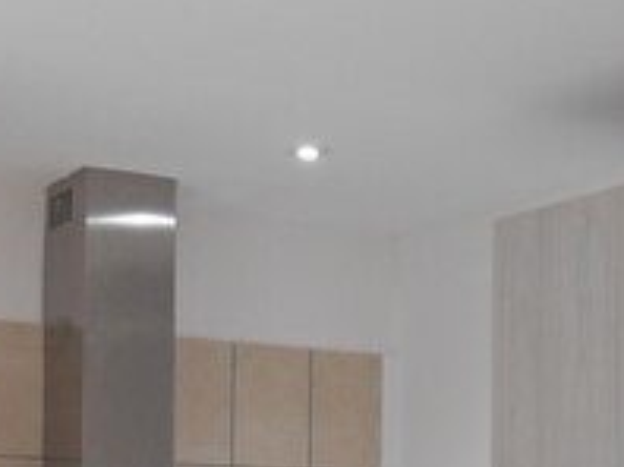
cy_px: 560
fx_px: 1656
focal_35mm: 92
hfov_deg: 21.3
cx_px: 403
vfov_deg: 15.4
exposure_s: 1/30
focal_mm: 4.6
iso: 140
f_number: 3.5
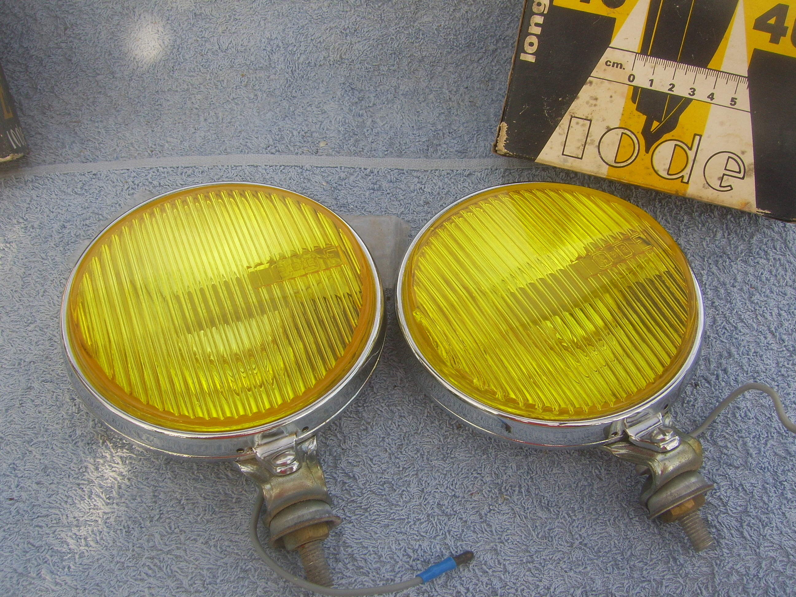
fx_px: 874
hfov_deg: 49.0
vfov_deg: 37.7
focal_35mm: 38
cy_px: 298
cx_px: 398
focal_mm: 7.8
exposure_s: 1/80
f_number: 5.7
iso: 50
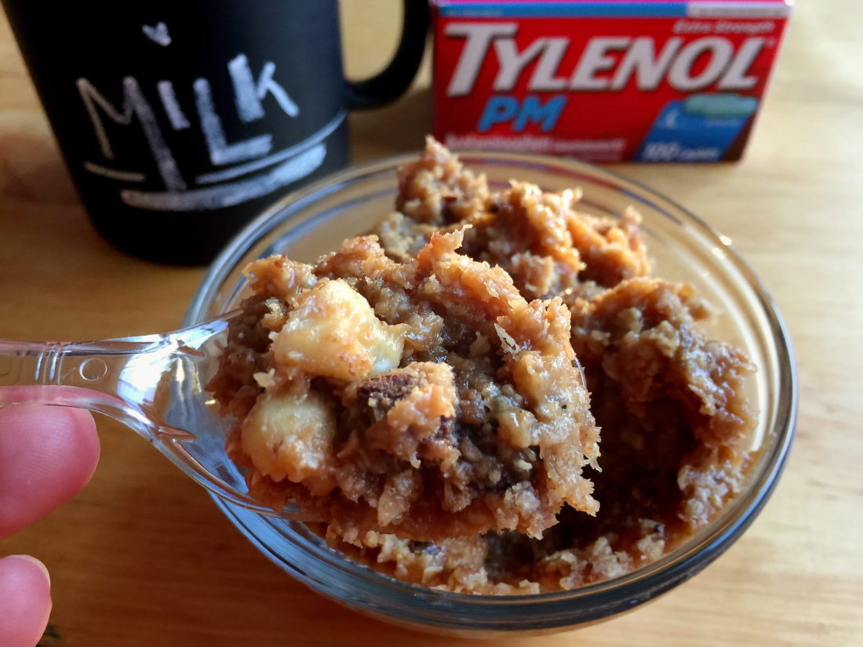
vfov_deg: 48.2
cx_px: 432
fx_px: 723
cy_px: 324
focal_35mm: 29
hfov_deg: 61.7
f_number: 2.2
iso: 40
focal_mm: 4.15
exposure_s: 1/15
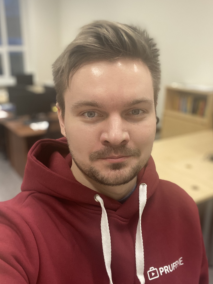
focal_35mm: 35
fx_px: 287
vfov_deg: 52.6
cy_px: 138
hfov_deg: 40.7
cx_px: 107
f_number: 2.2
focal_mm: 2.71
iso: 200
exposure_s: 1/50
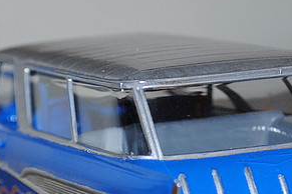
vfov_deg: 7.9
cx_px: 165
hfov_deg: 11.9
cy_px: 158
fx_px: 1403
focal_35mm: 173
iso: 400
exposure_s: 1/60
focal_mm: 42
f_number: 5.3
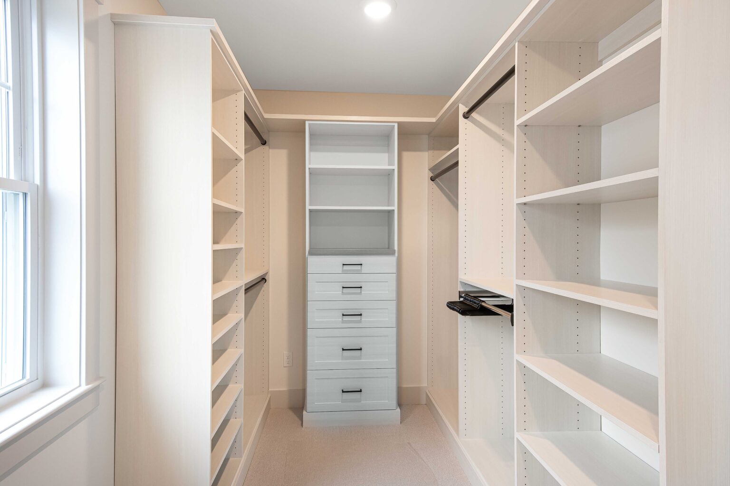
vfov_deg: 59.5
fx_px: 426
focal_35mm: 21
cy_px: 243
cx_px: 365
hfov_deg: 81.2
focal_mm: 14
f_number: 7.1
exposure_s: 1/15
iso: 200
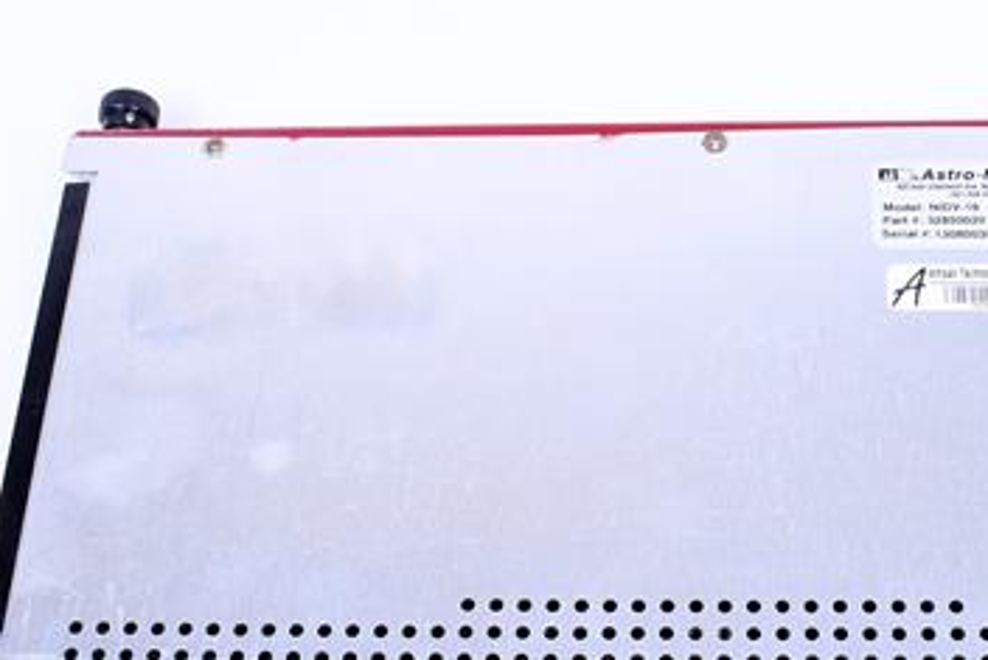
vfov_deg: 29.0
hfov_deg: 41.9
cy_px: 462
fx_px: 1263
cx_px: 693
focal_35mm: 46
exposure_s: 1/200
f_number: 11
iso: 200
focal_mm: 18
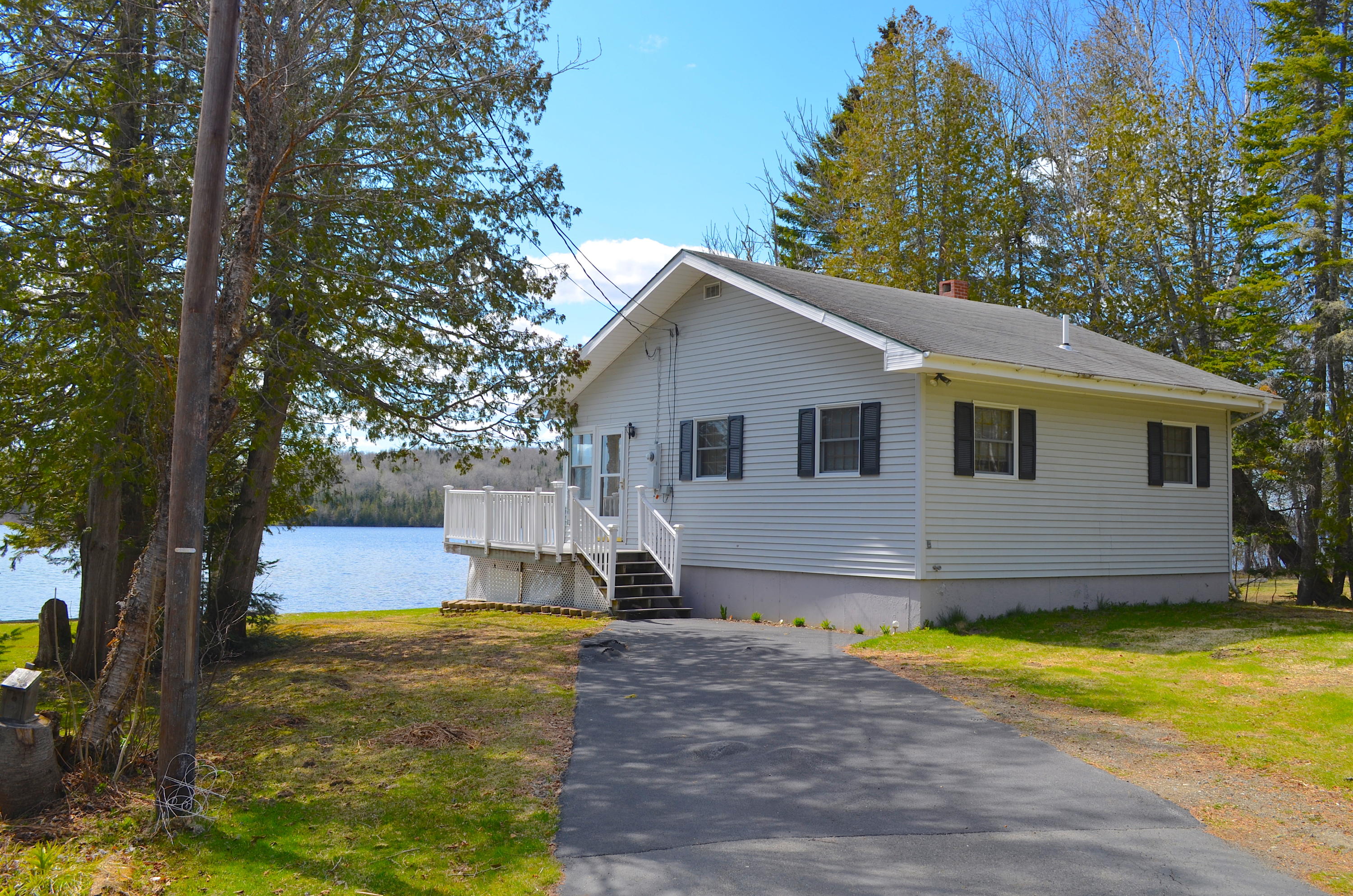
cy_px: 448
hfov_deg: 57.3
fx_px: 1238
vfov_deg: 39.8
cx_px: 676
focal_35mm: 33
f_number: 8
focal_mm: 22
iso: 110
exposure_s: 1/250
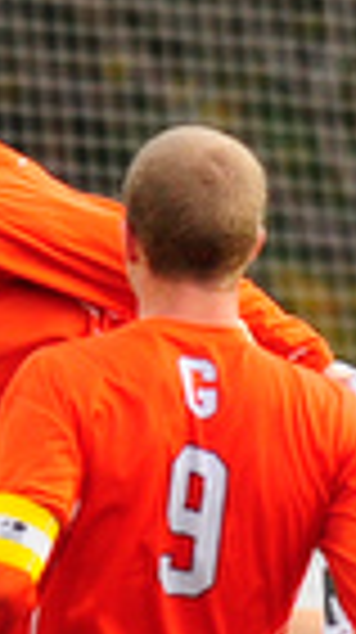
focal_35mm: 1405
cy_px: 576
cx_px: -288
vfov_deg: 1.5
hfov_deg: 0.9
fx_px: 23649
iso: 1600
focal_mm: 420
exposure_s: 1/1600
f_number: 4
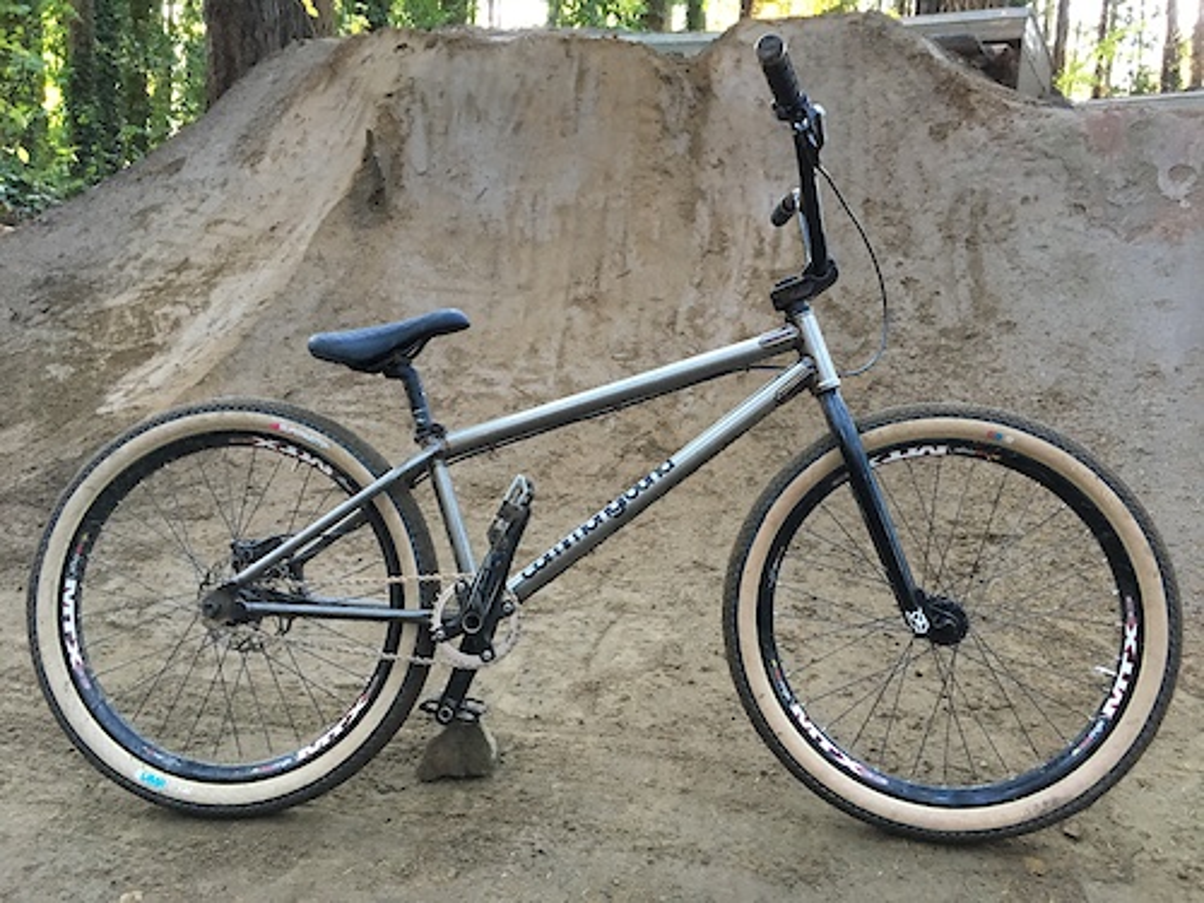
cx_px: 602
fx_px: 1009
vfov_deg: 48.2
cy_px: 452
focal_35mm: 29
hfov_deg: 61.7
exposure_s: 1/30
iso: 200
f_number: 2.2
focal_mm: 4.15
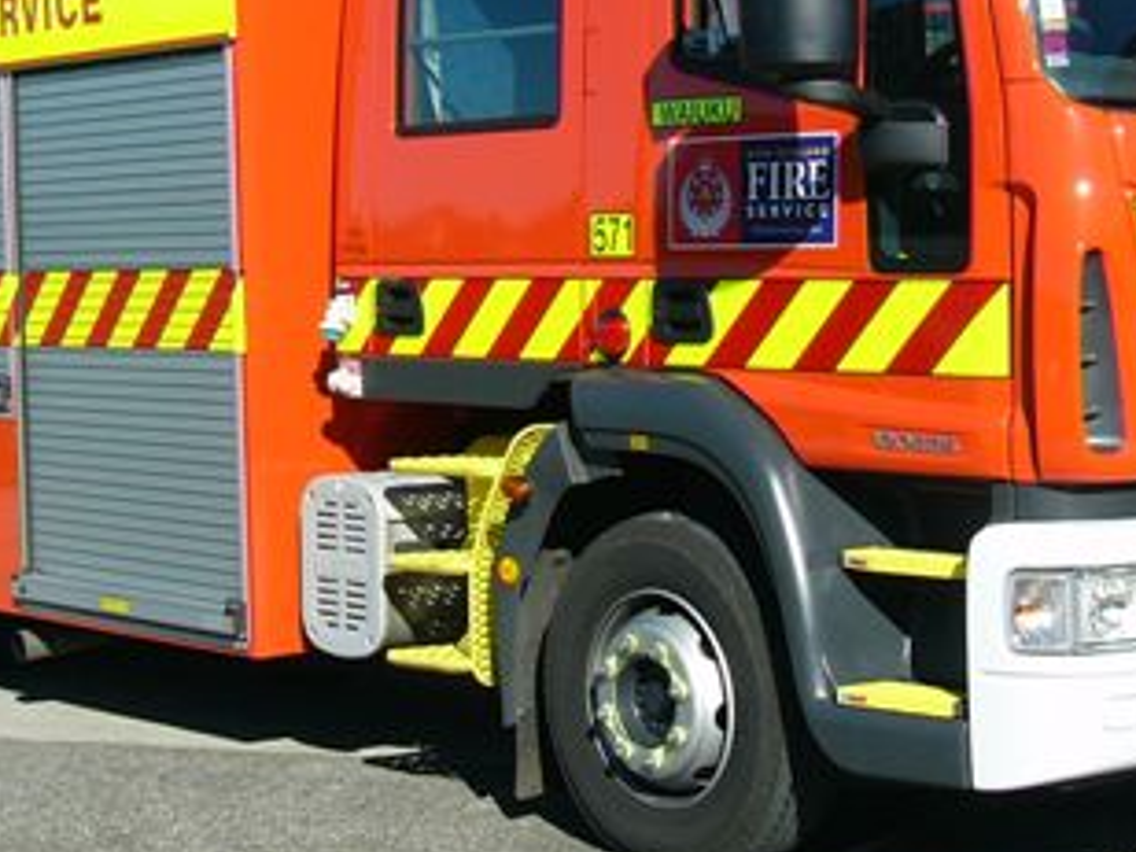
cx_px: 631
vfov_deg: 18.1
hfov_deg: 24.1
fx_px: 2658
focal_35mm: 81
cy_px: 251
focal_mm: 6.5
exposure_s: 1/125
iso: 50
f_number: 8.3
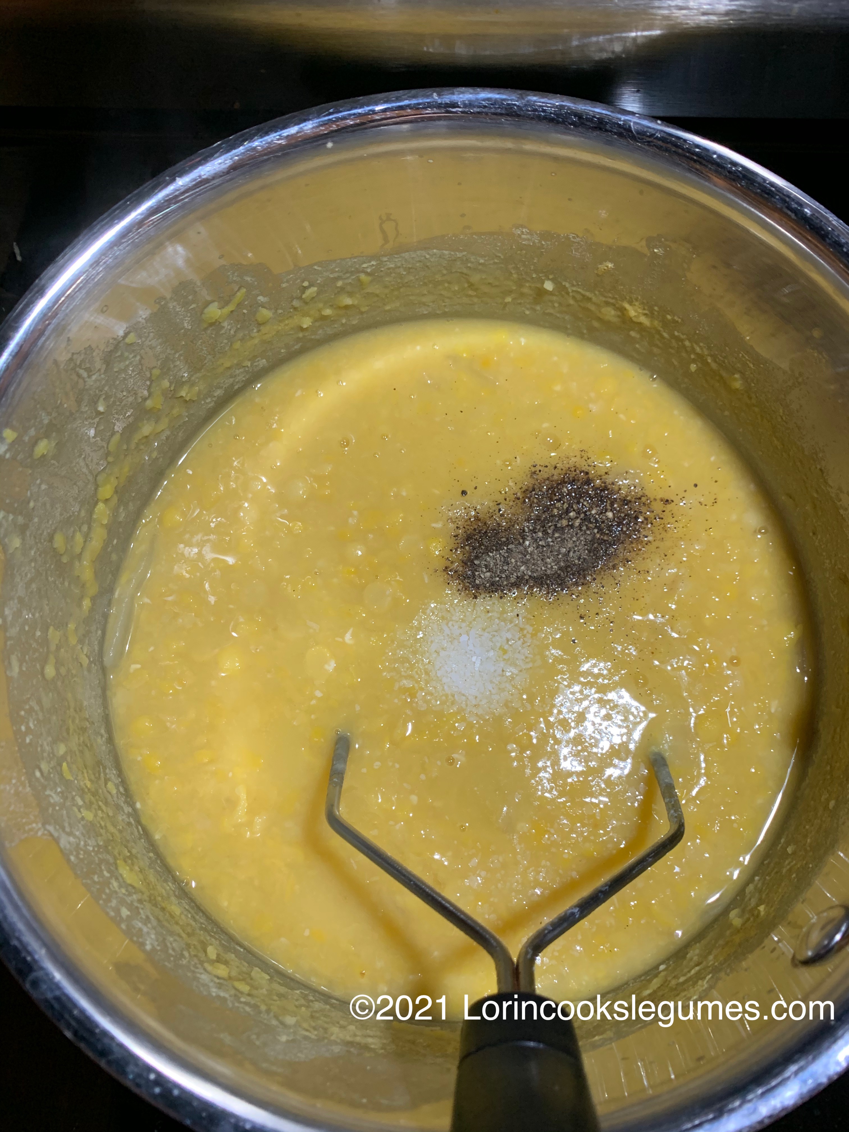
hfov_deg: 53.1
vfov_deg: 67.3
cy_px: 566
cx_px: 424
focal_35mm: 26
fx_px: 850
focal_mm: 4.25
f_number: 1.8
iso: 160
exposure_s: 1/60
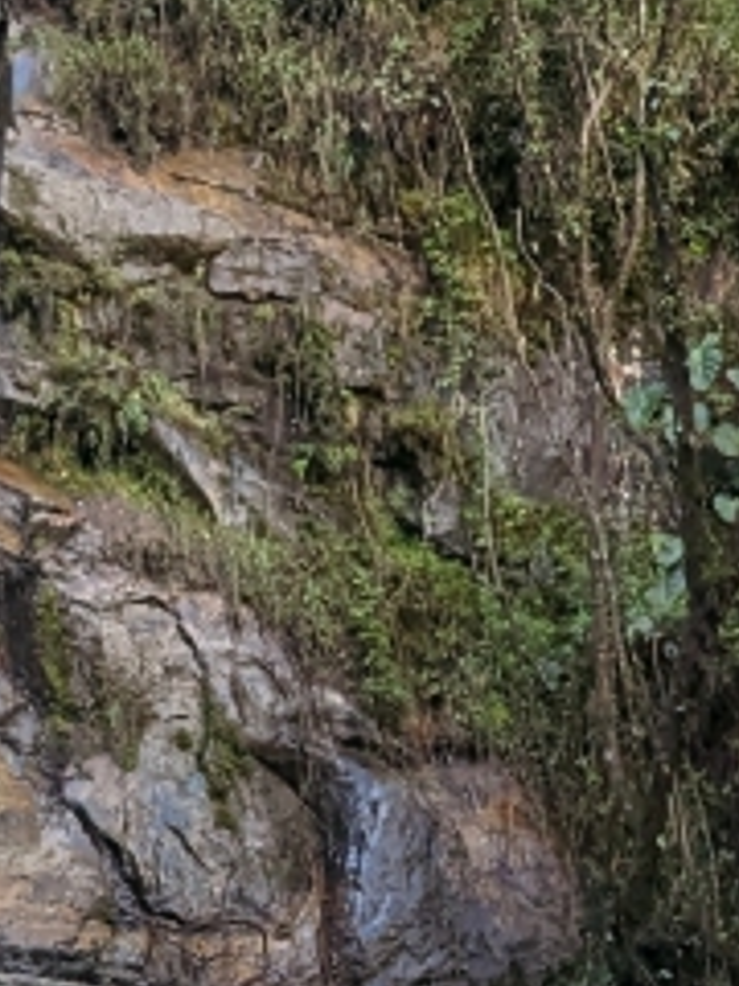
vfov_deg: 21.4
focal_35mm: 89
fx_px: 2533
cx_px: -197
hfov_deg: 15.8
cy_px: 941
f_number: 2.2
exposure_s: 1/296
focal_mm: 2.35
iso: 56
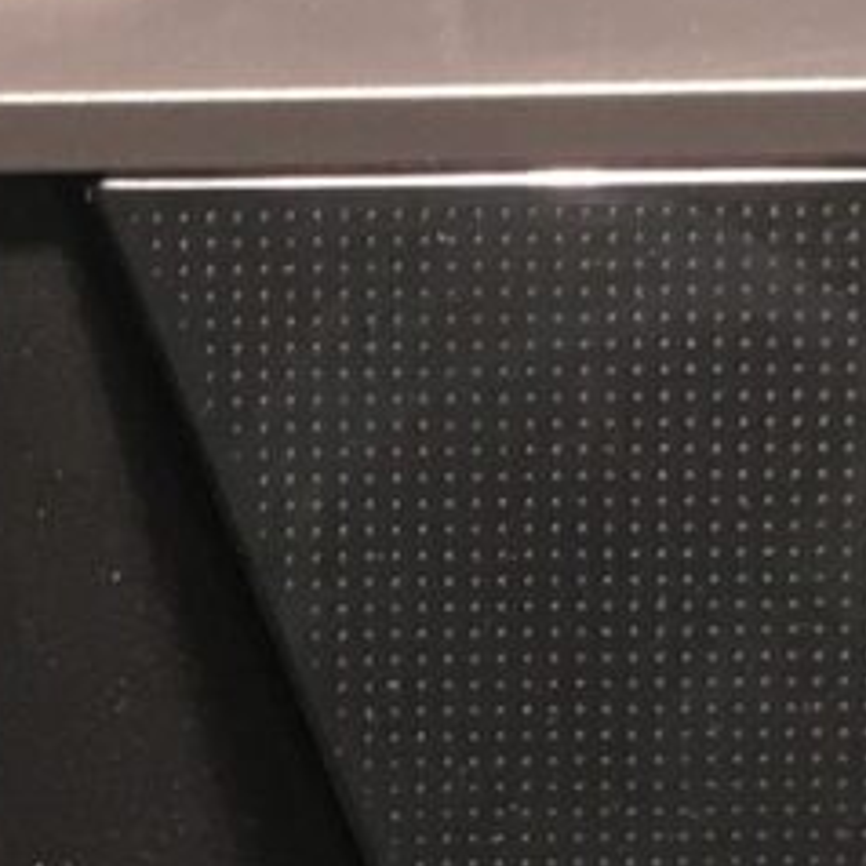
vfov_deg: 7.9
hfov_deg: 7.8
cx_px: -229
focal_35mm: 221
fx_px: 6255
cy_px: 760
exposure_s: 1/30
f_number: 2.2
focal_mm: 4.15
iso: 40
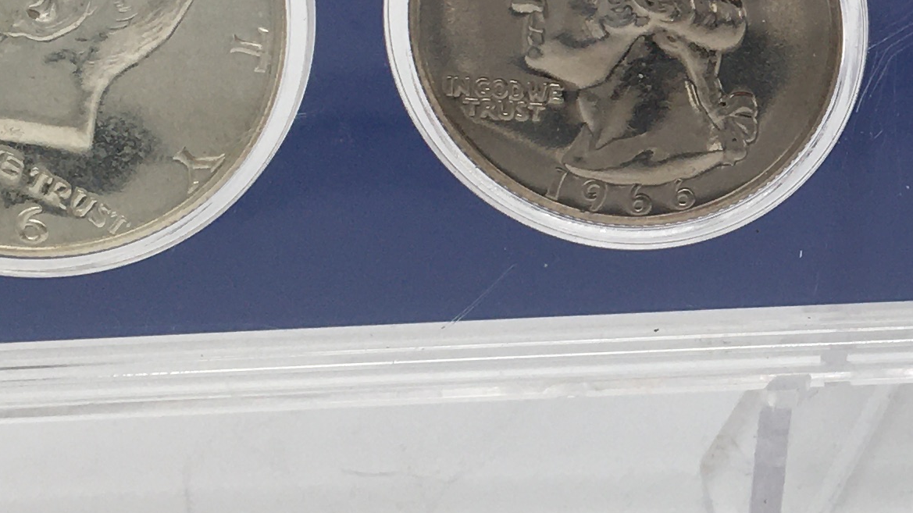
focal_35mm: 109
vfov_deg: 11.0
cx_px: 1019
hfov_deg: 18.8
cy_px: 42
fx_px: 2638
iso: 25
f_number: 2.2
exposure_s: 1/625
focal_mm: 4.15
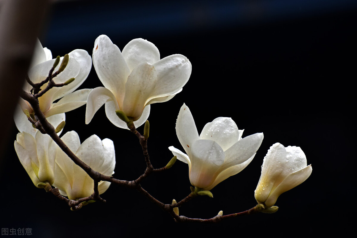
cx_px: 178
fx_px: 2900
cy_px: 119
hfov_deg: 7.0
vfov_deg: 4.7
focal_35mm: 292
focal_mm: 195
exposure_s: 1/500
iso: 560
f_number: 5.3
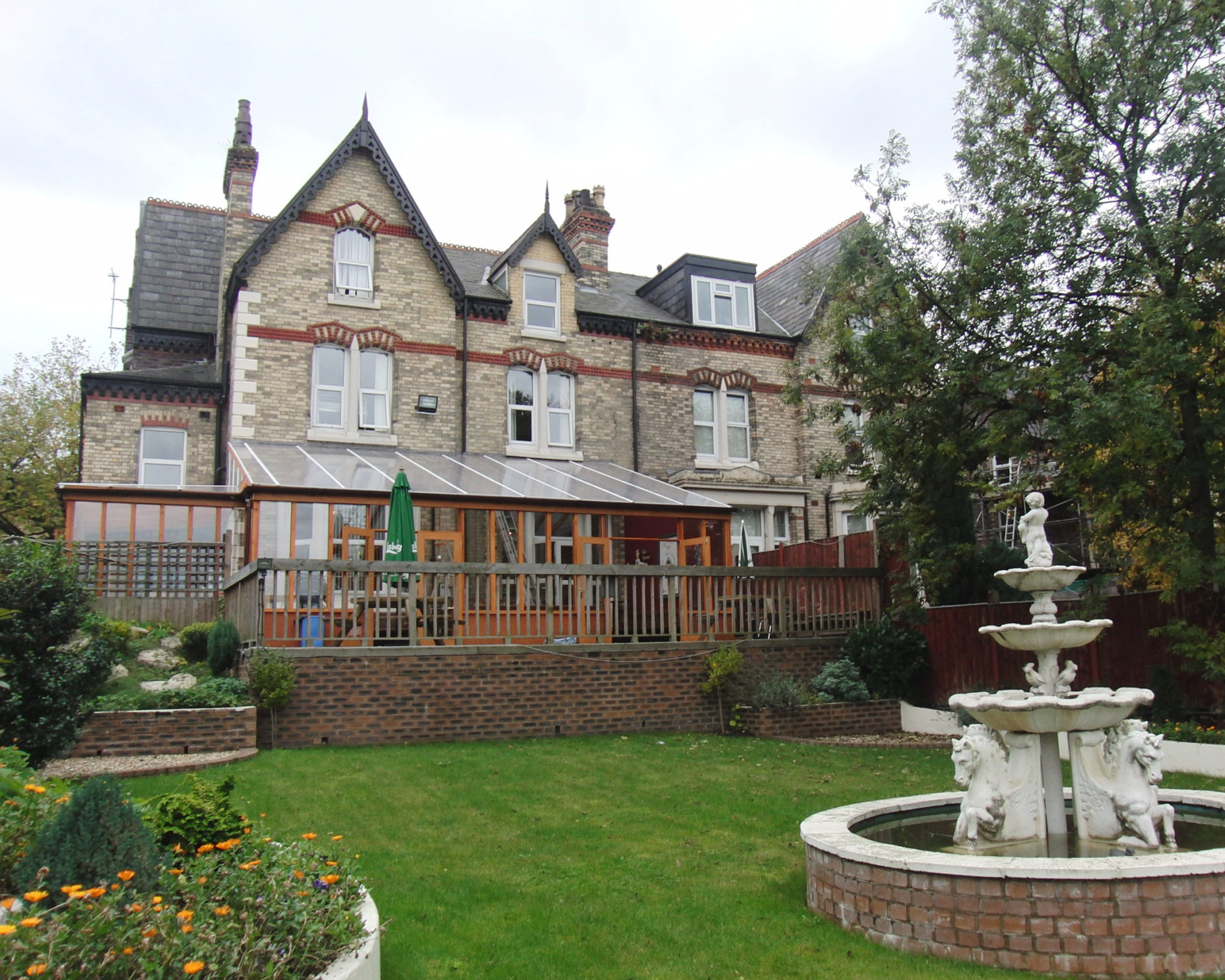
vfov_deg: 51.5
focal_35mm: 28
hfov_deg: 62.1
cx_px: 675
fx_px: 1015
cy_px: 478
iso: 100
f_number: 2.8
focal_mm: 4.6
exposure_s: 1/160
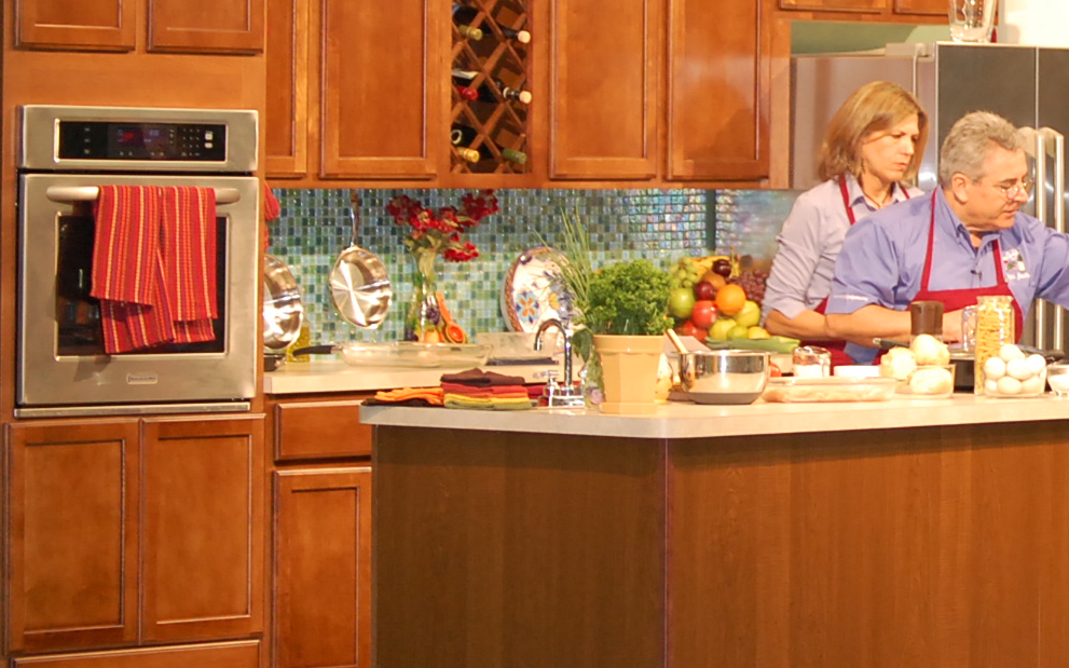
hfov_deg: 10.8
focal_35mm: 191
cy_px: 250
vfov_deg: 6.9
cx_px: 1215
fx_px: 5568
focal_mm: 55
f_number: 4
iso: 900
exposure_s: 1/60
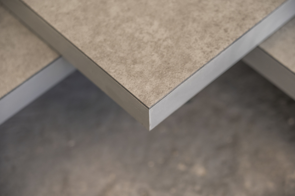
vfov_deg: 13.0
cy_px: 98
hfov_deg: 19.5
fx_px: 860
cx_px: 148
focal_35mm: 105
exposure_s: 1/125
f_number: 4
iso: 320
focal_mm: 105
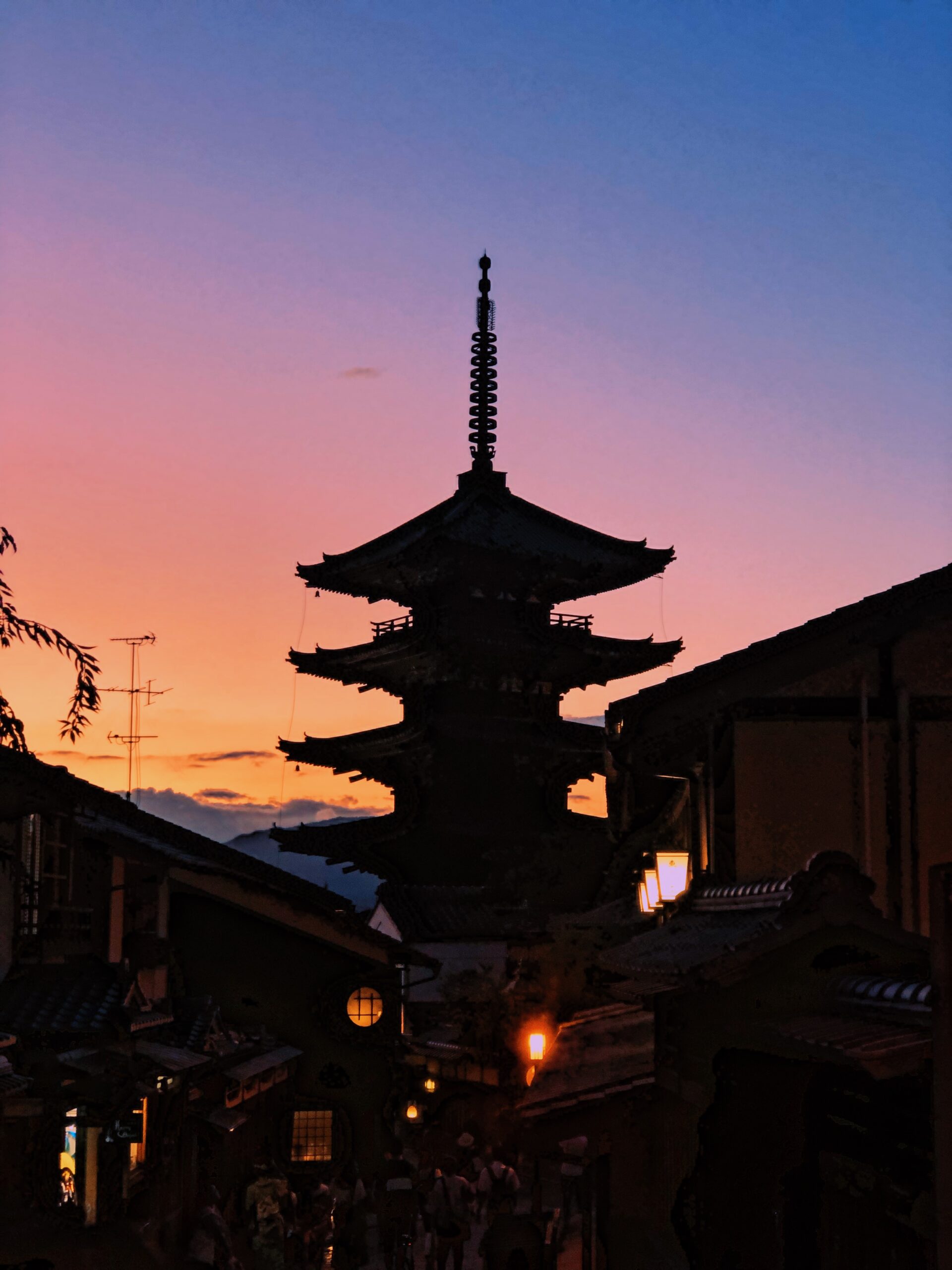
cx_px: 476
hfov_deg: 25.7
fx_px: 2090
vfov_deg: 33.8
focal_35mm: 57
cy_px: 635
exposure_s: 1/30
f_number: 2.8
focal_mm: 6.6
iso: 80
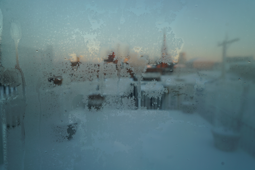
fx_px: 177
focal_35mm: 25
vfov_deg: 51.3
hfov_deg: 71.5
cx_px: 128
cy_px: 85
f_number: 5.6
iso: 100
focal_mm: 25
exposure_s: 1/80
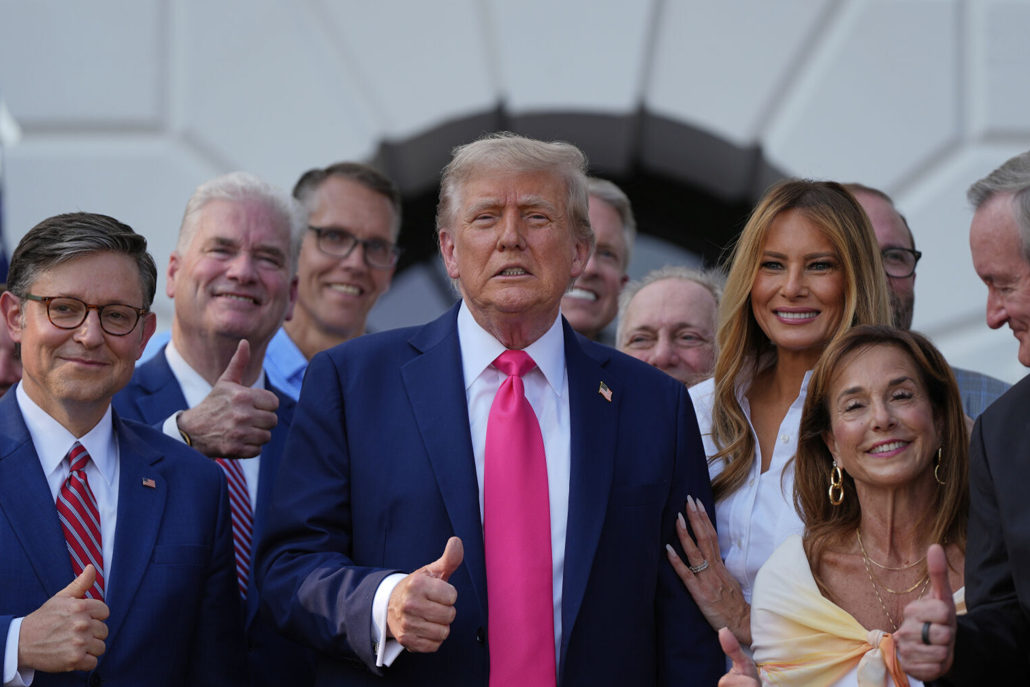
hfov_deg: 8.8
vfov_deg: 5.9
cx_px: 544
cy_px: 358
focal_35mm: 233
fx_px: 6667
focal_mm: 200
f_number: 2.8
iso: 125
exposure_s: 1/1250
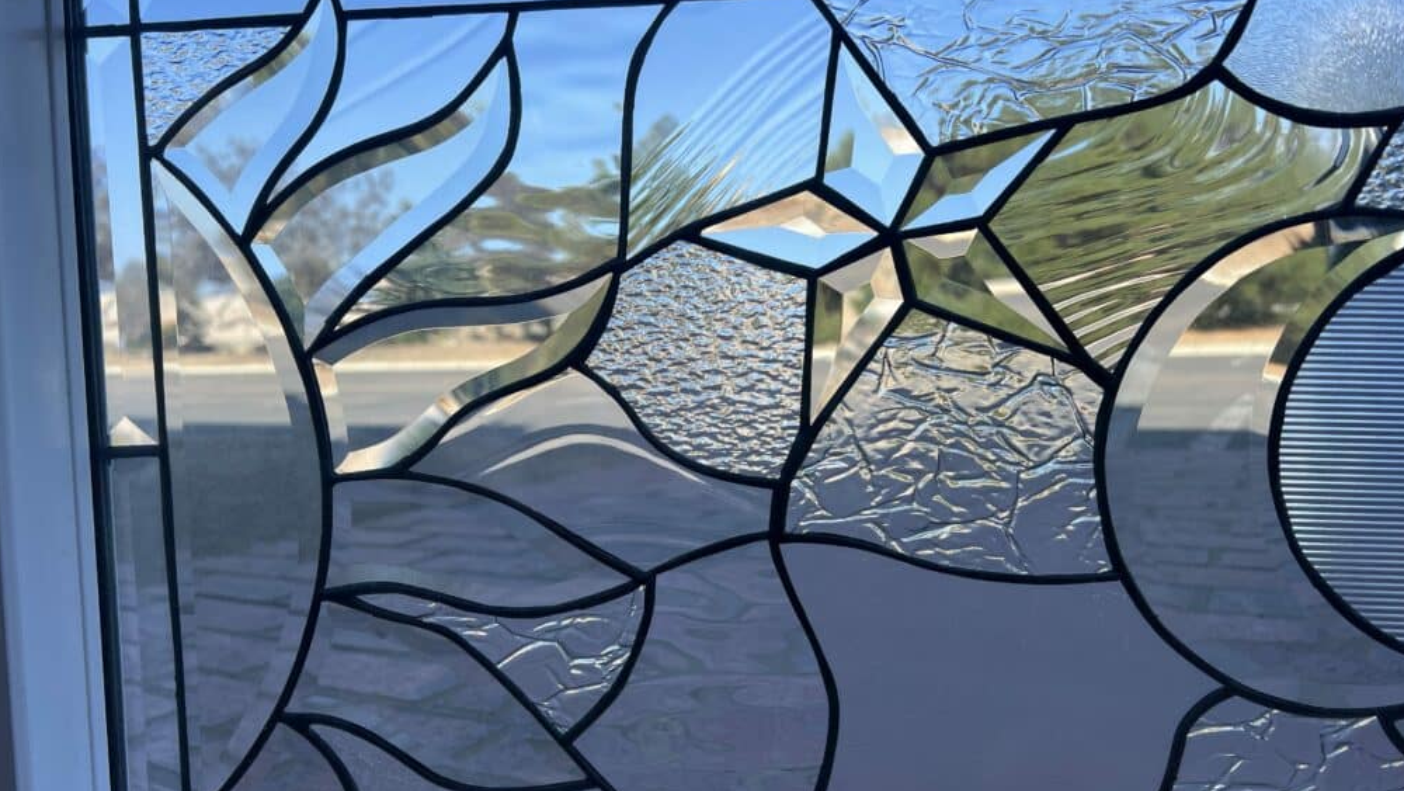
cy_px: 504
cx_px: 713
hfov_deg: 66.1
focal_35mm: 29
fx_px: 1080
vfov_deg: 39.9
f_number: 1.5
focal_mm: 5.7
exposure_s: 1/1311
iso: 50
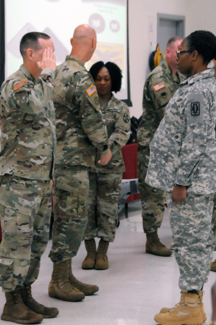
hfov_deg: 10.7
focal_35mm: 128
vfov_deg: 16.0
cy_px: 143
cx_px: 132
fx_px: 1155
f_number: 5
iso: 1600
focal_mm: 62
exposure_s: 1/100
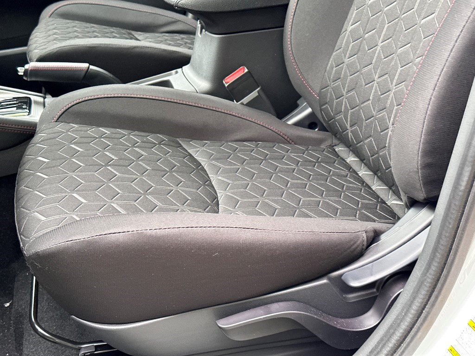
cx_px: 238
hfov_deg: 39.7
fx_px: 659
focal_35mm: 48
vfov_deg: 30.3
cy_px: 178
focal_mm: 6.86
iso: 320
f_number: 1.78
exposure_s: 1/40
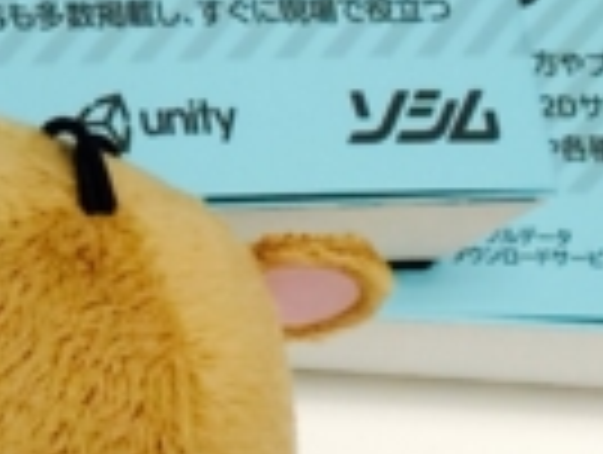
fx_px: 3124
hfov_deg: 10.4
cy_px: -252
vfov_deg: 8.1
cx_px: -464
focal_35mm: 179
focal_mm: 4.12
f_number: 2.2
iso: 40
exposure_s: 1/33
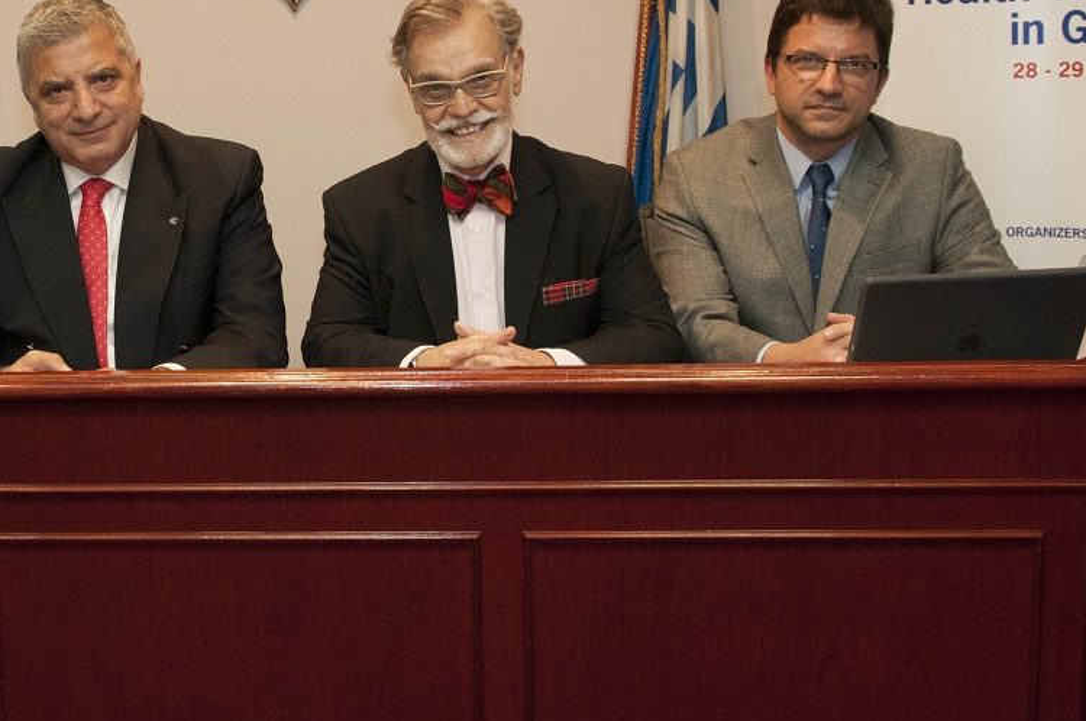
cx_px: 227
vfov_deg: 22.4
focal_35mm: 60
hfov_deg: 32.6
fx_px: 1808
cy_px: 211
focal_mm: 20
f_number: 3.5
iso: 1000
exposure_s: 1/80
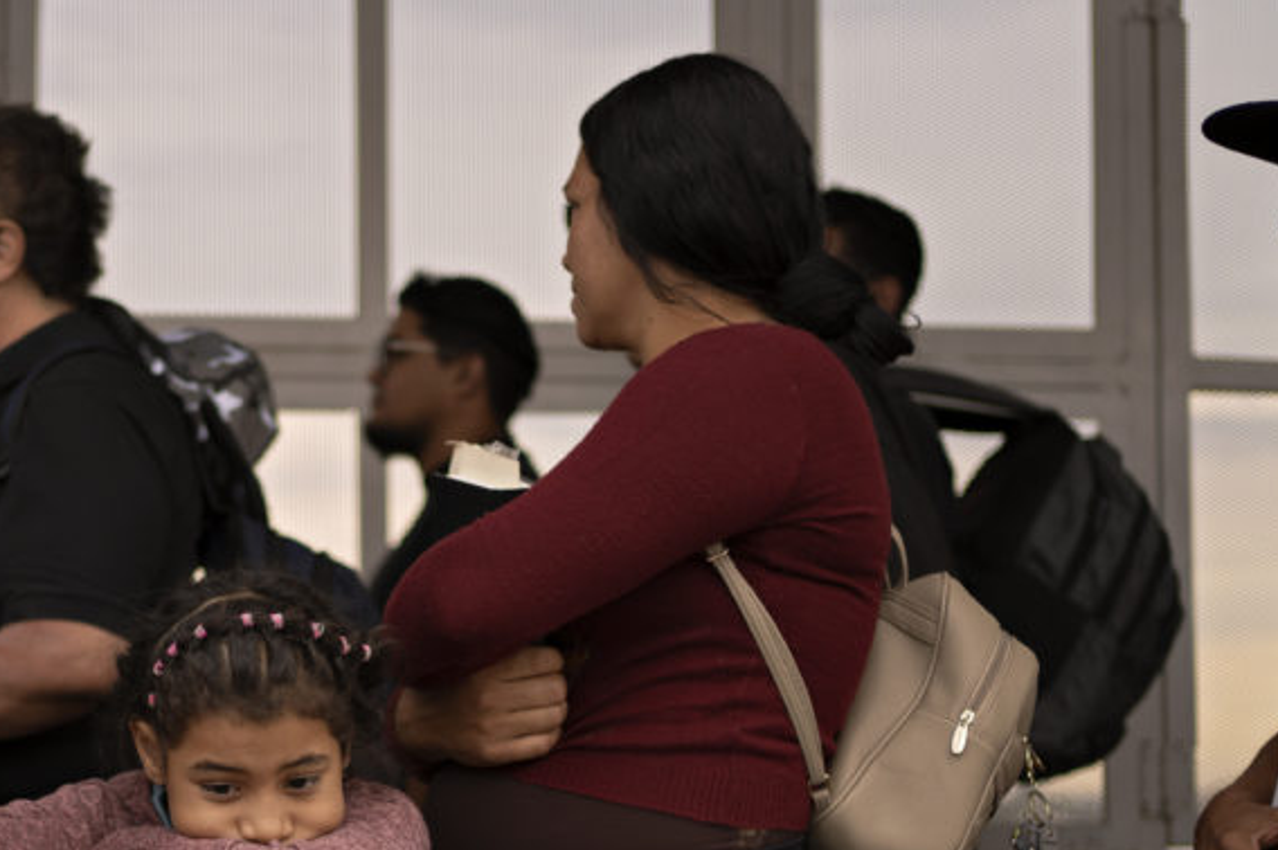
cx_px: 315
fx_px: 2625
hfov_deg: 27.0
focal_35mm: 74
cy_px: 713
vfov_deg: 18.2
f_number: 1.8
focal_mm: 35
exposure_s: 1/500
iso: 200
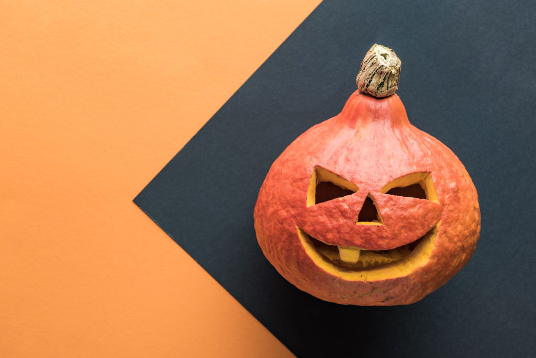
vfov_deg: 27.0
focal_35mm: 50
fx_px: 745
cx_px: 268
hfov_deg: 39.6
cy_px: 179
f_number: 9
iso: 125
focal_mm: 50
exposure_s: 1/160
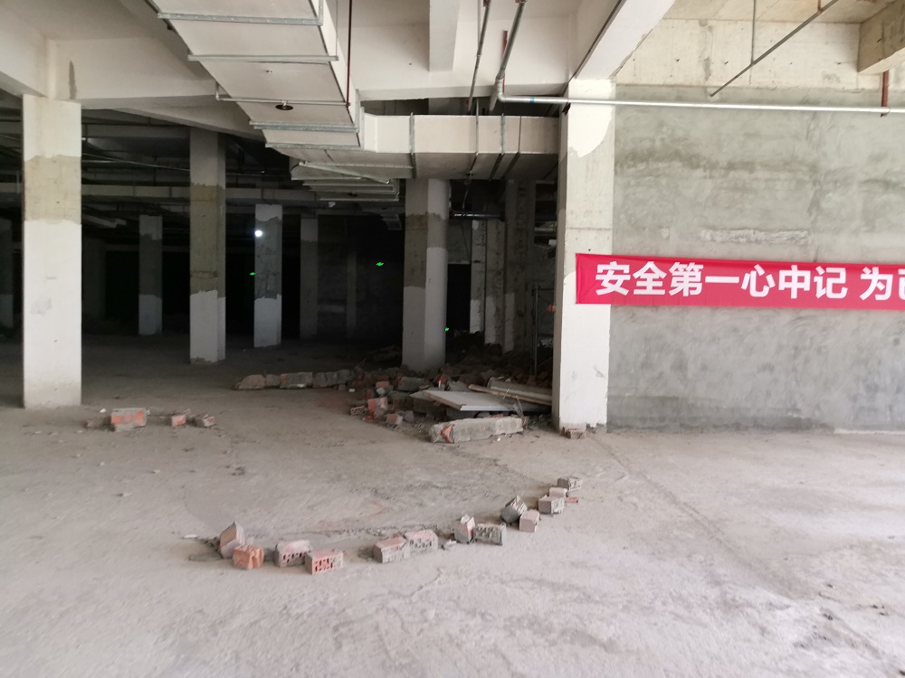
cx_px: 452
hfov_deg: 65.3
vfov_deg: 51.4
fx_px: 706
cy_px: 339
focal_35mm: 27
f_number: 1.8
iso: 200
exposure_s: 1/33.3
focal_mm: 3.95
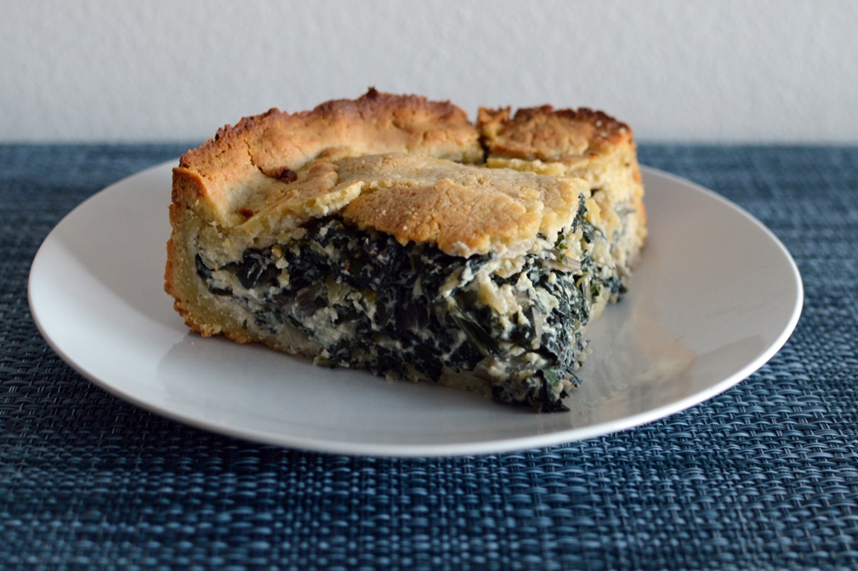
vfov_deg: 21.7
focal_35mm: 63
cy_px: 291
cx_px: 412
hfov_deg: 32.1
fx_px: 1491
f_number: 3.5
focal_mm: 35
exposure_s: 1/40
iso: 400
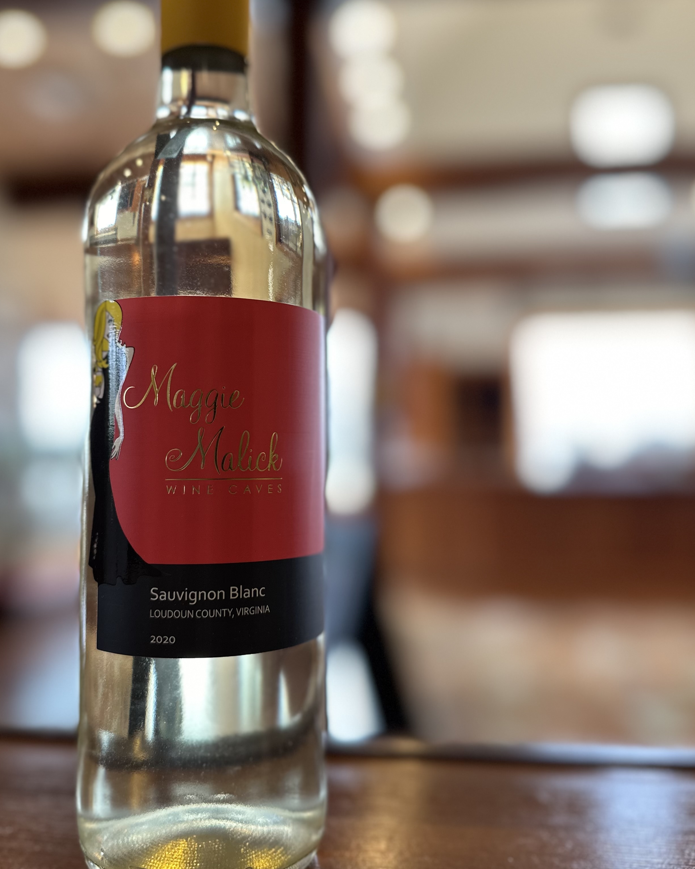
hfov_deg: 47.1
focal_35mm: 31
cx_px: 320
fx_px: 797
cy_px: 396
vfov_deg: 57.1
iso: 160
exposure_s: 1/120
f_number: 1.78
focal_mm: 6.86
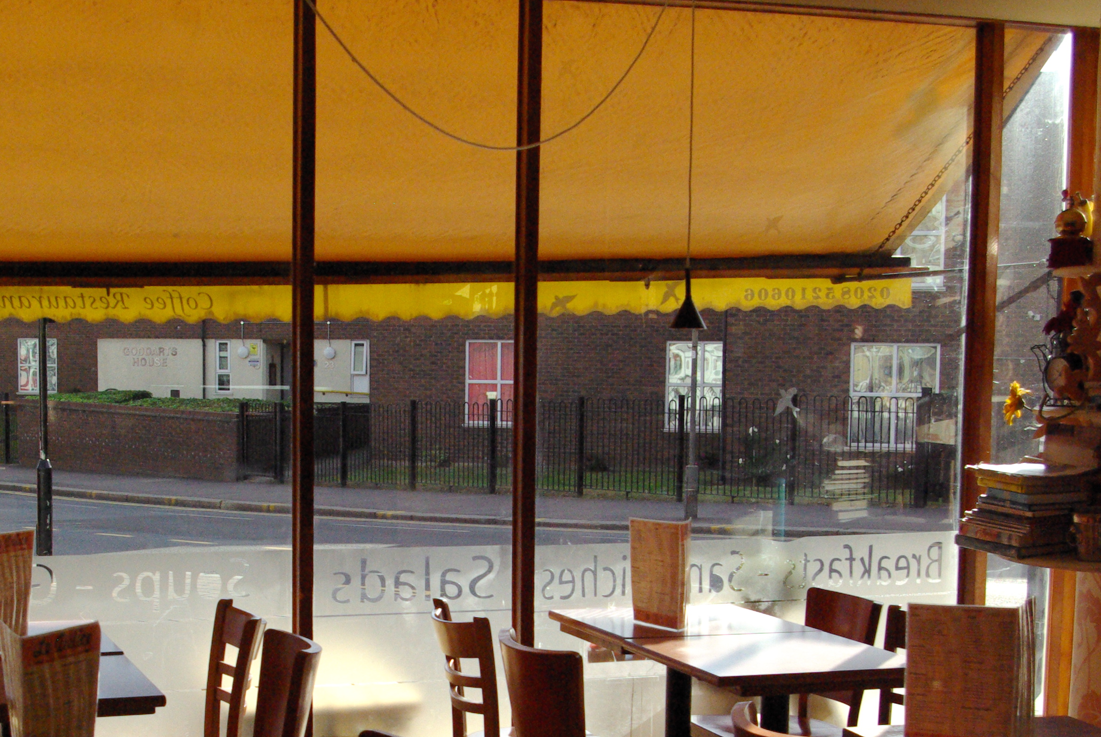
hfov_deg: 34.9
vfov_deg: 23.7
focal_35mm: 57
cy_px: 528
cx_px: 399
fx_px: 1740
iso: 1600
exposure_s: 1/2500
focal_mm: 23
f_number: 6.3
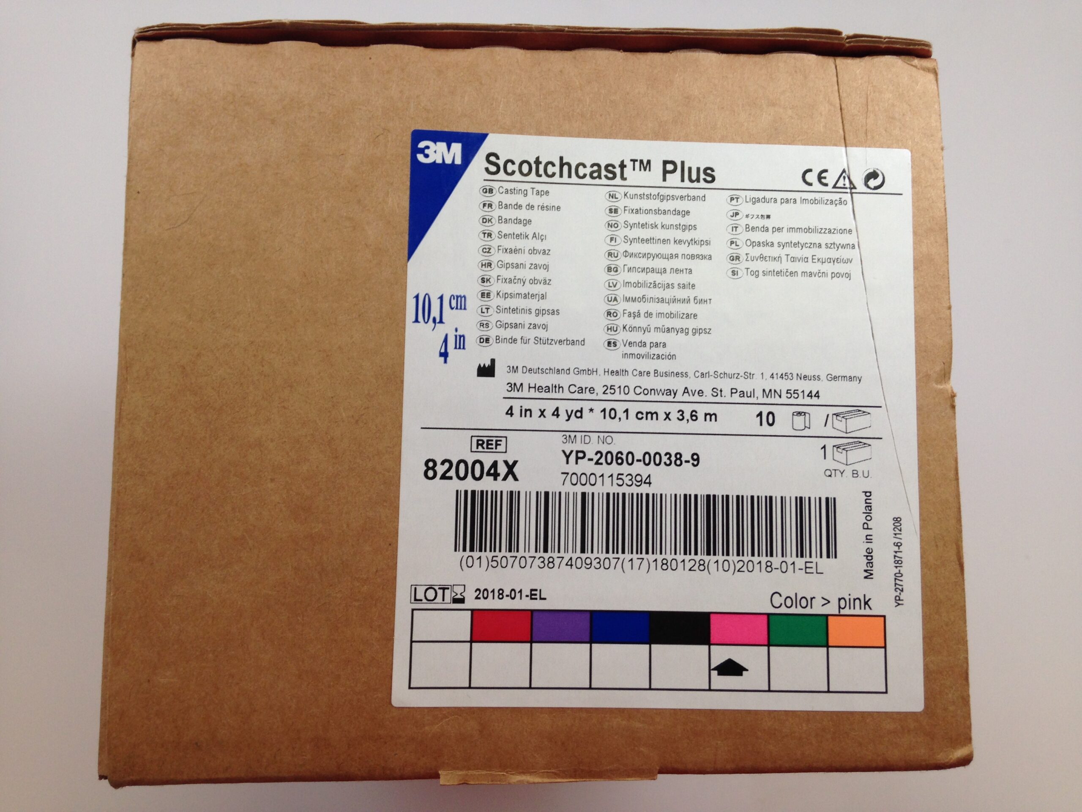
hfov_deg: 55.4
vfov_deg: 42.9
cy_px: 406
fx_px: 1031
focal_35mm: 33
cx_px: 541
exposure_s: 1/60
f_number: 2.4
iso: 50
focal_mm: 4.12
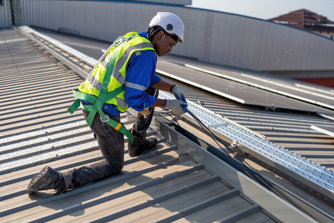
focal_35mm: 35
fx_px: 325
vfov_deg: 37.8
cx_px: 167
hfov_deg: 54.4
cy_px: 112
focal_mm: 35
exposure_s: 1/8000
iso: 100
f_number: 1.4
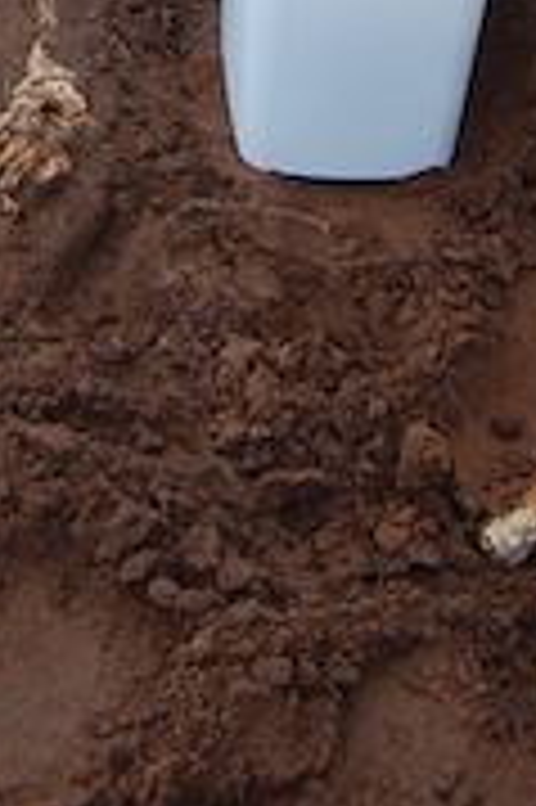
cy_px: -394
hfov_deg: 9.0
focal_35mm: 151
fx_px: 3379
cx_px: 41
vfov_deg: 12.9
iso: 220
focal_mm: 18
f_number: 5.6
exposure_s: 1/125
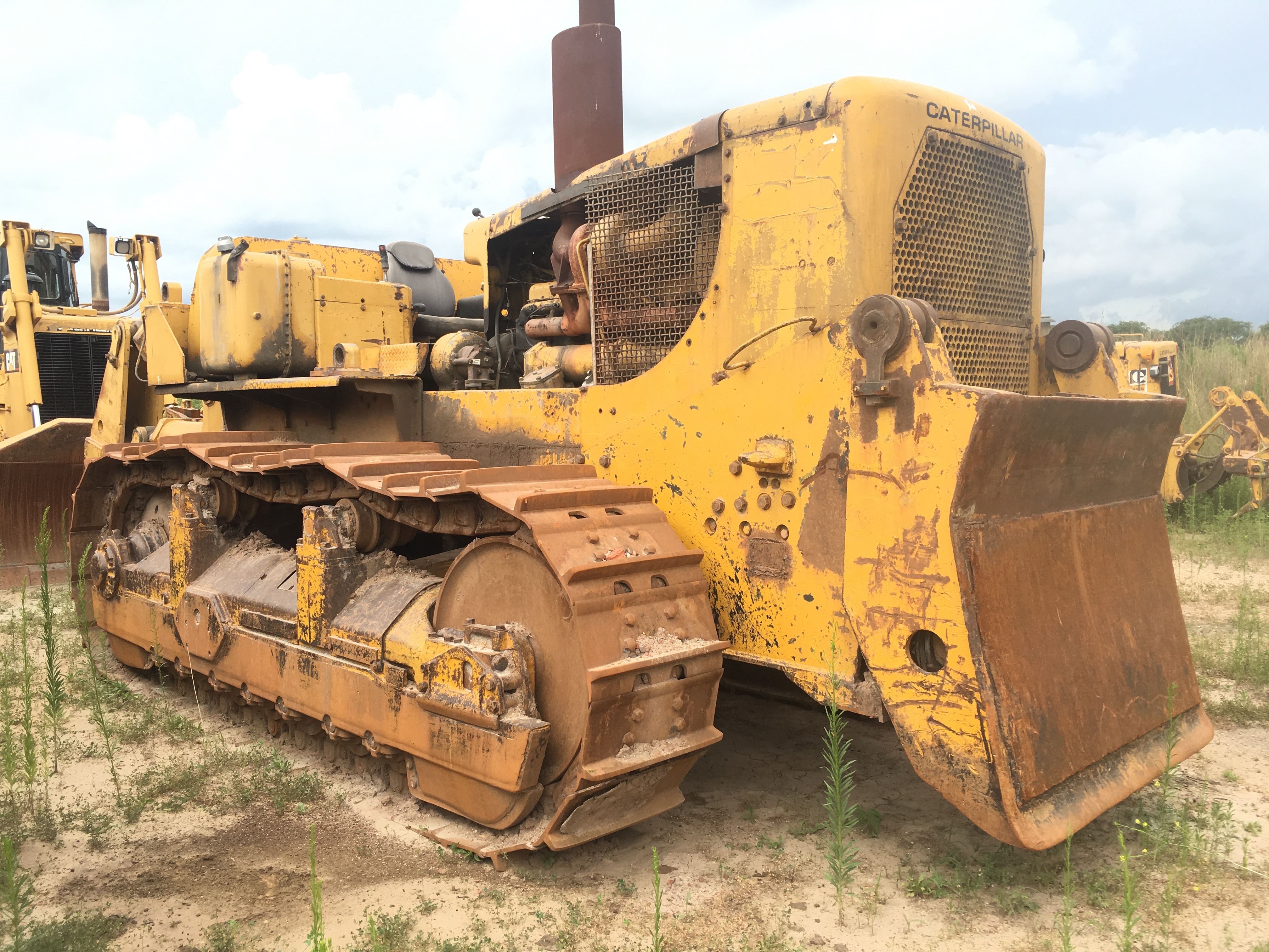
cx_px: 634
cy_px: 476
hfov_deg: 61.7
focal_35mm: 29
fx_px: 1063
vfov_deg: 48.2
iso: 25
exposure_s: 1/396
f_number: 2.2
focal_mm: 4.15
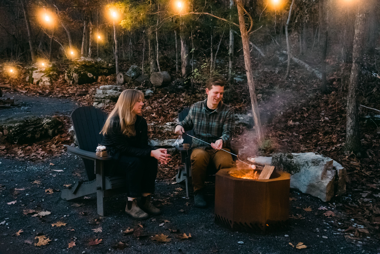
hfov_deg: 55.8
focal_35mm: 34
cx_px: 190
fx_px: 359
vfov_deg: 38.9
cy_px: 127
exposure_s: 1/125
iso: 25600
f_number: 2.8
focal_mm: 34
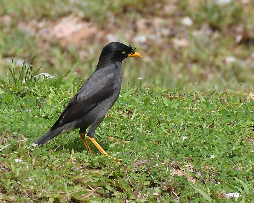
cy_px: 102
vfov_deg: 1.6
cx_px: 124
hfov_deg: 2.0
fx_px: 7125
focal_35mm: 948
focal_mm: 420
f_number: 13
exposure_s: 1/1250
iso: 800
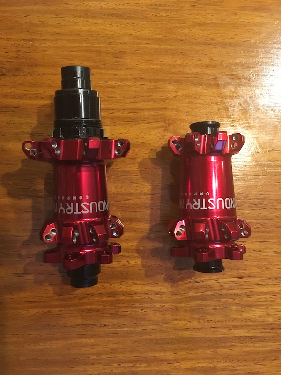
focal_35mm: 29
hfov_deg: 48.2
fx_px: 314
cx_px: 140
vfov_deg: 61.7
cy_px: 188
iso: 200
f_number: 2.2
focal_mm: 4.15
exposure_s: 1/17
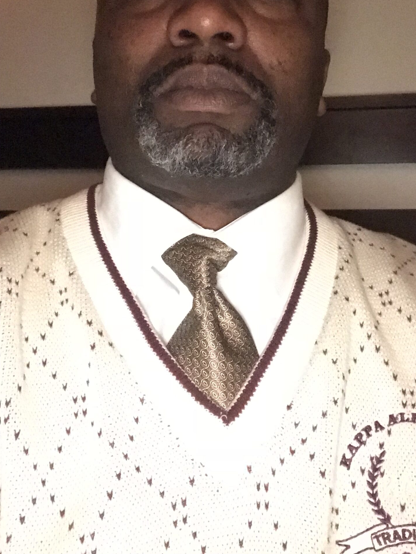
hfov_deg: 33.6
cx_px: 234
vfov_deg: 43.4
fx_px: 688
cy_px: 204
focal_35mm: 43
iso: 1250
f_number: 2.2
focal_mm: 2.87
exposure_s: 1/20
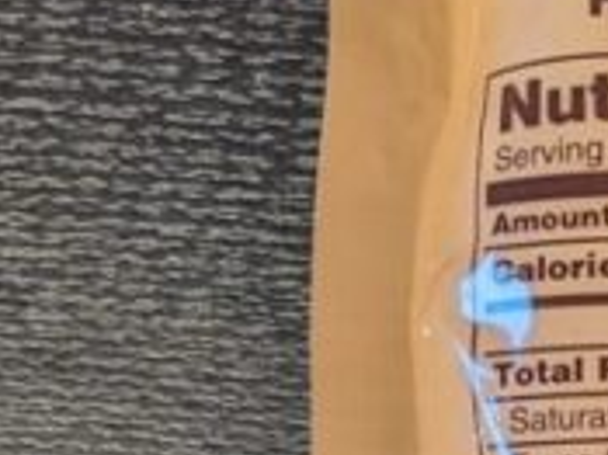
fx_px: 2773
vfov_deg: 9.2
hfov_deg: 12.0
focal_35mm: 158
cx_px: 886
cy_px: 563
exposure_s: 1/25
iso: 57
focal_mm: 4.38
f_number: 1.73
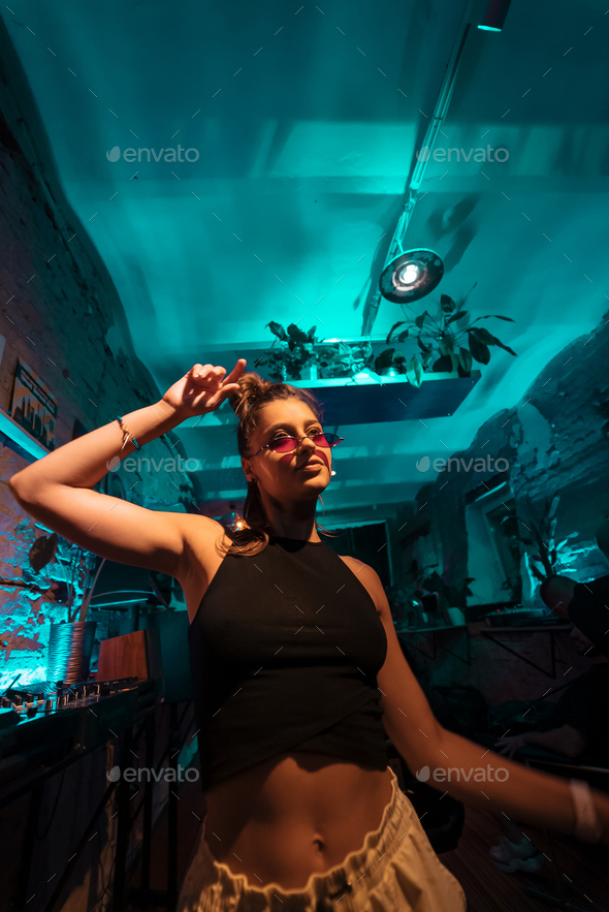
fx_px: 355
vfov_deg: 104.2
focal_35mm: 14
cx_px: 304
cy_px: 456
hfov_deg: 81.3
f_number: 2.8
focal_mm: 14
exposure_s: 1/100
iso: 640
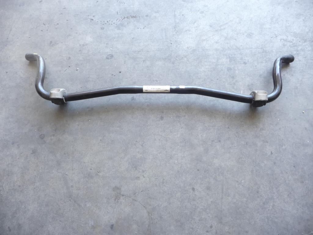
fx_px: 253
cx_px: 156
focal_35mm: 28
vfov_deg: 49.7
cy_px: 118
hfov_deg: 63.4
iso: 100
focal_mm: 4.7
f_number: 3.3
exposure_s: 1/30
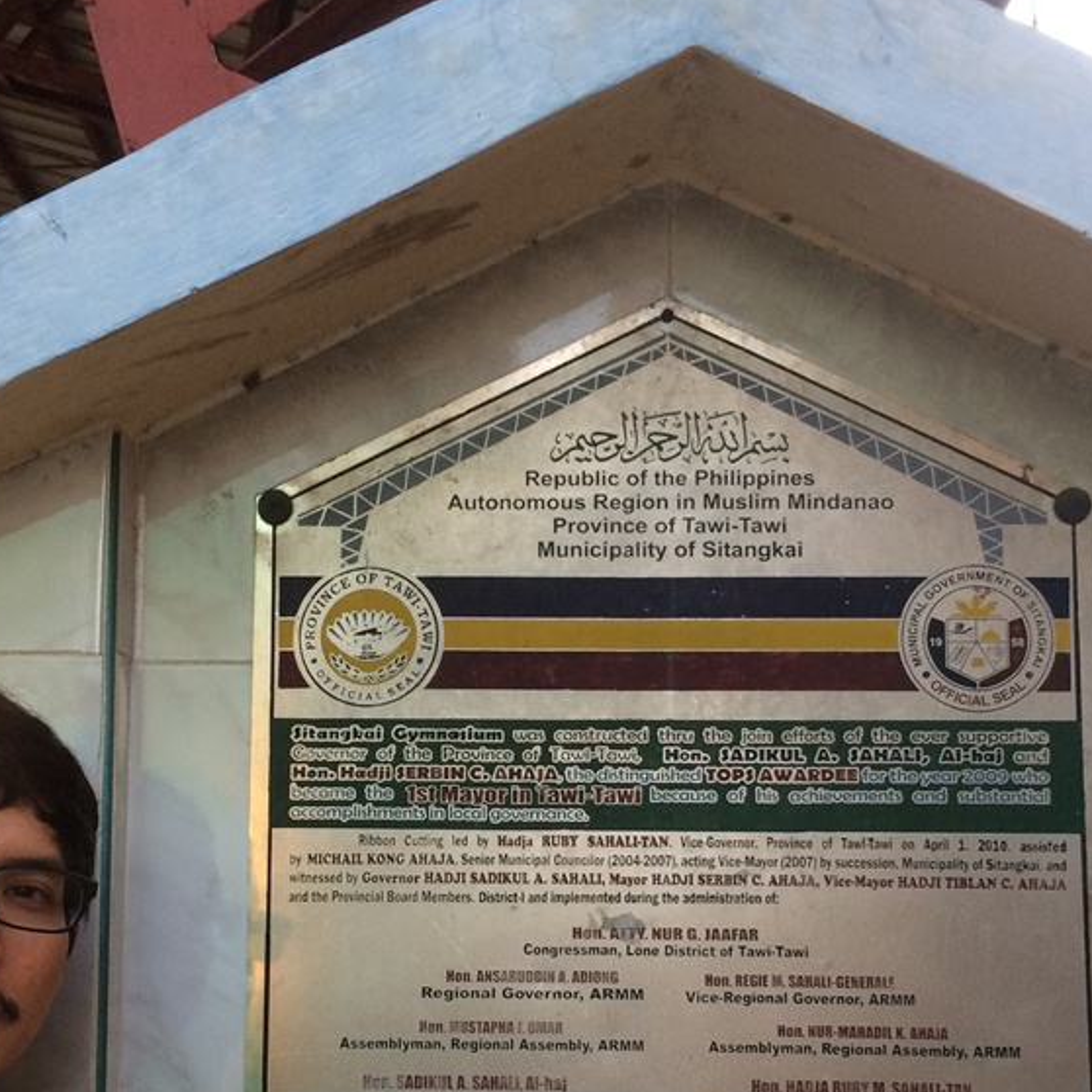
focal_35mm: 47
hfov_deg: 35.9
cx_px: 444
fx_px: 1677
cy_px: 765
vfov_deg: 35.5
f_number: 2.2
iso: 50
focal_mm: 4.15
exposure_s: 1/30
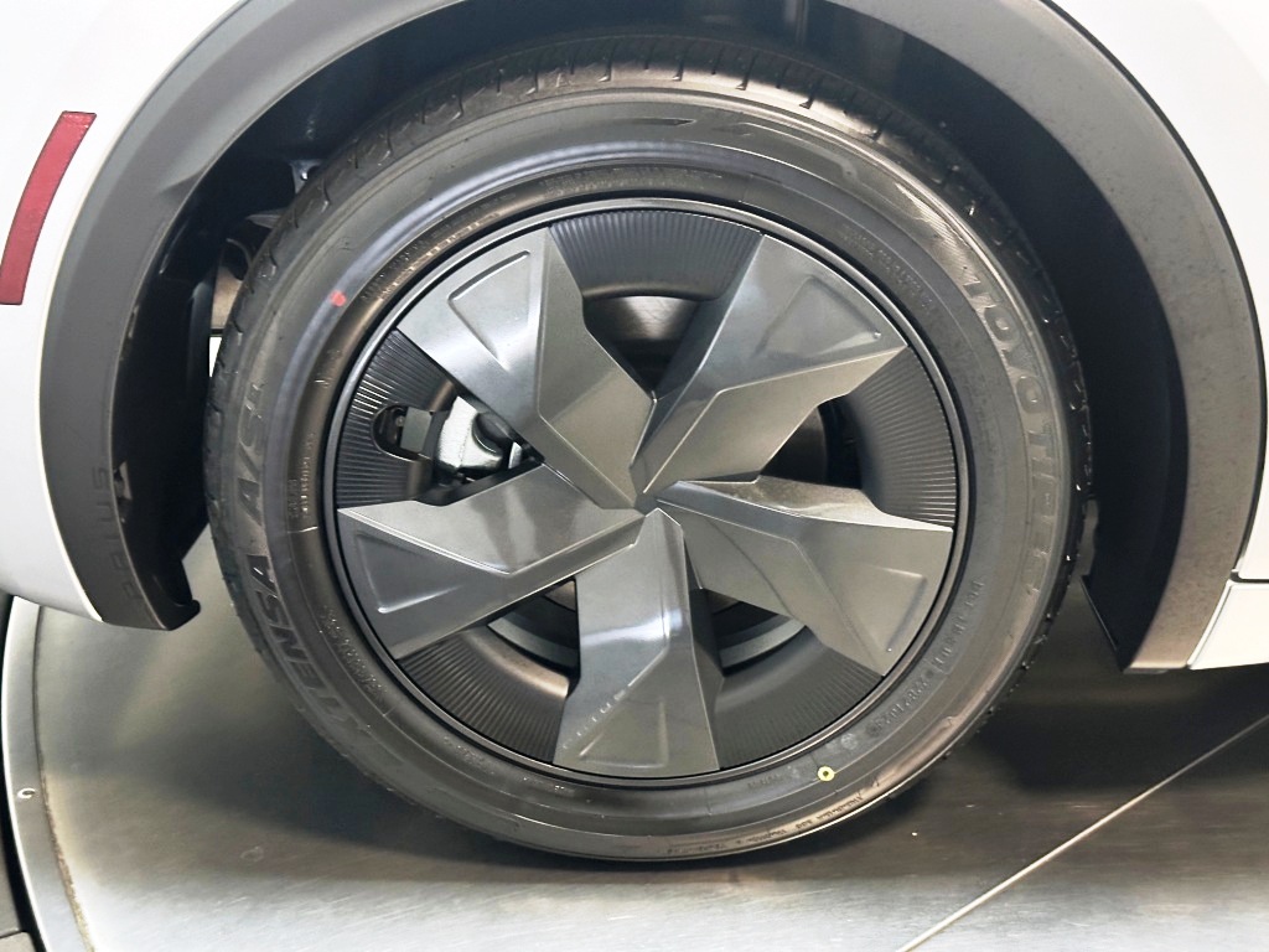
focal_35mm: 48
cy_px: 476
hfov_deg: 39.7
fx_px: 1760
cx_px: 634
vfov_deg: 30.3
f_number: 1.78
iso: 640
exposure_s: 1/24
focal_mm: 6.86
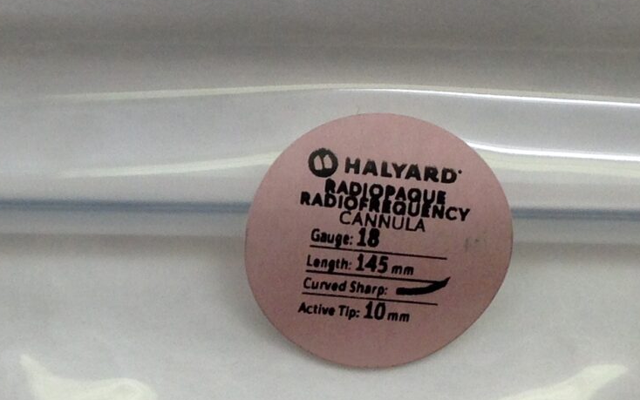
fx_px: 2128
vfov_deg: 10.7
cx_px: 128
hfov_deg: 17.0
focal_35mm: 122
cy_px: 196
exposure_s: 1/120
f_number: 2.4
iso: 64
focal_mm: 4.12
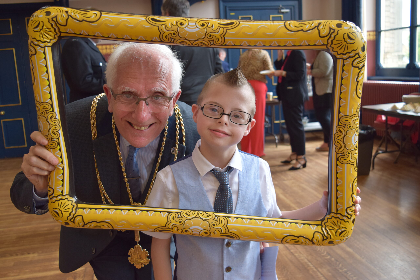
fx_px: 420
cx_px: 210
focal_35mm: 36
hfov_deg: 53.1
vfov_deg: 36.9
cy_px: 140
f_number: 4
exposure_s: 1/60
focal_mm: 24
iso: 500
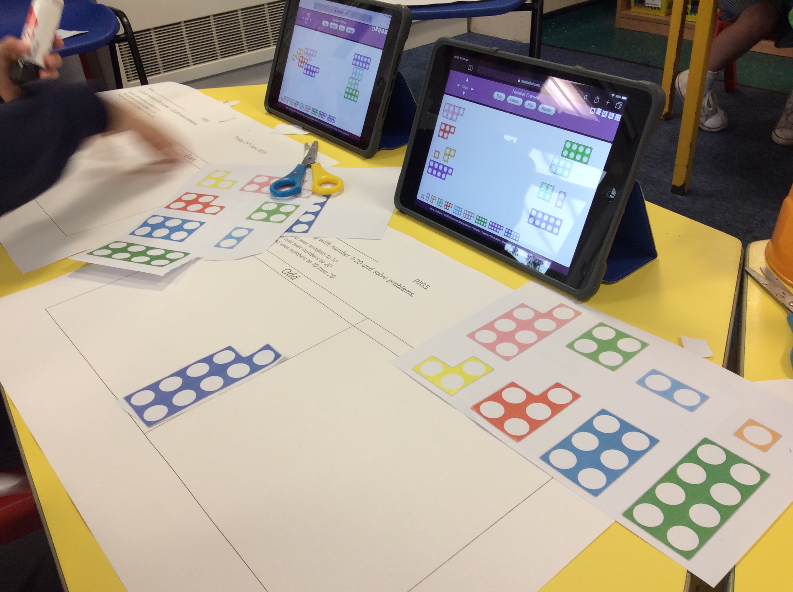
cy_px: 296
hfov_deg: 56.9
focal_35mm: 32
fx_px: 732
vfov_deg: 44.1
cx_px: 396
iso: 32
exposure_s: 1/25
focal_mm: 3.3
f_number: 2.4
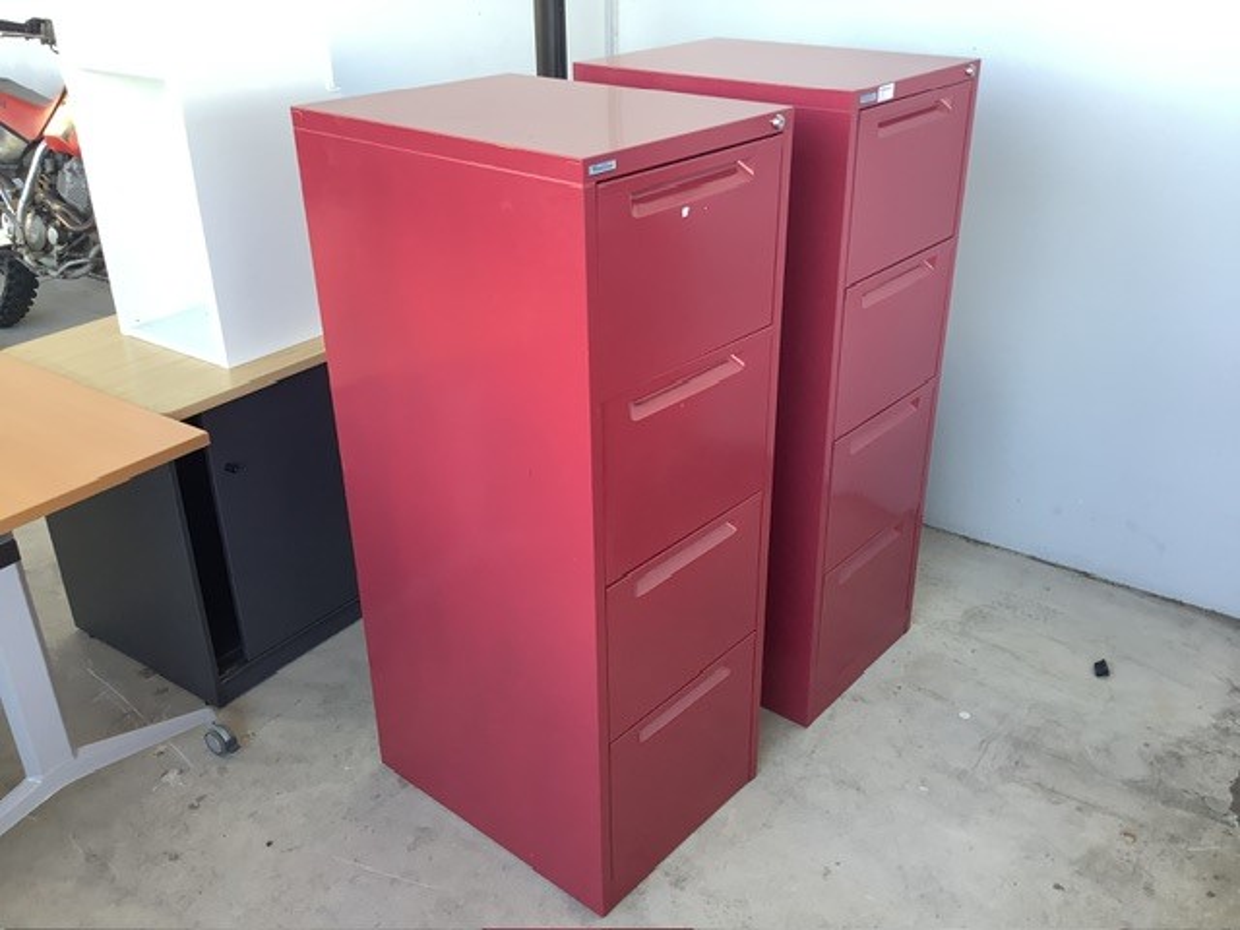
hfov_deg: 58.4
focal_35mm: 31
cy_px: 465
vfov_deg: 45.4
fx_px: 1110
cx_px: 620
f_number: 2.4
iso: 80
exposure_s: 1/120
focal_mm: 3.3
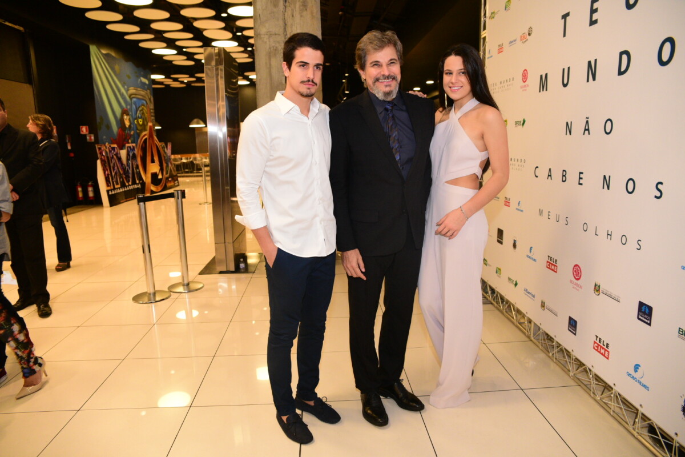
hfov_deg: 60.3
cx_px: 342
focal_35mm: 31
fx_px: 590
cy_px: 228
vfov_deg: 42.3
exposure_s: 1/80
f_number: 3.5
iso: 2500
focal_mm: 31
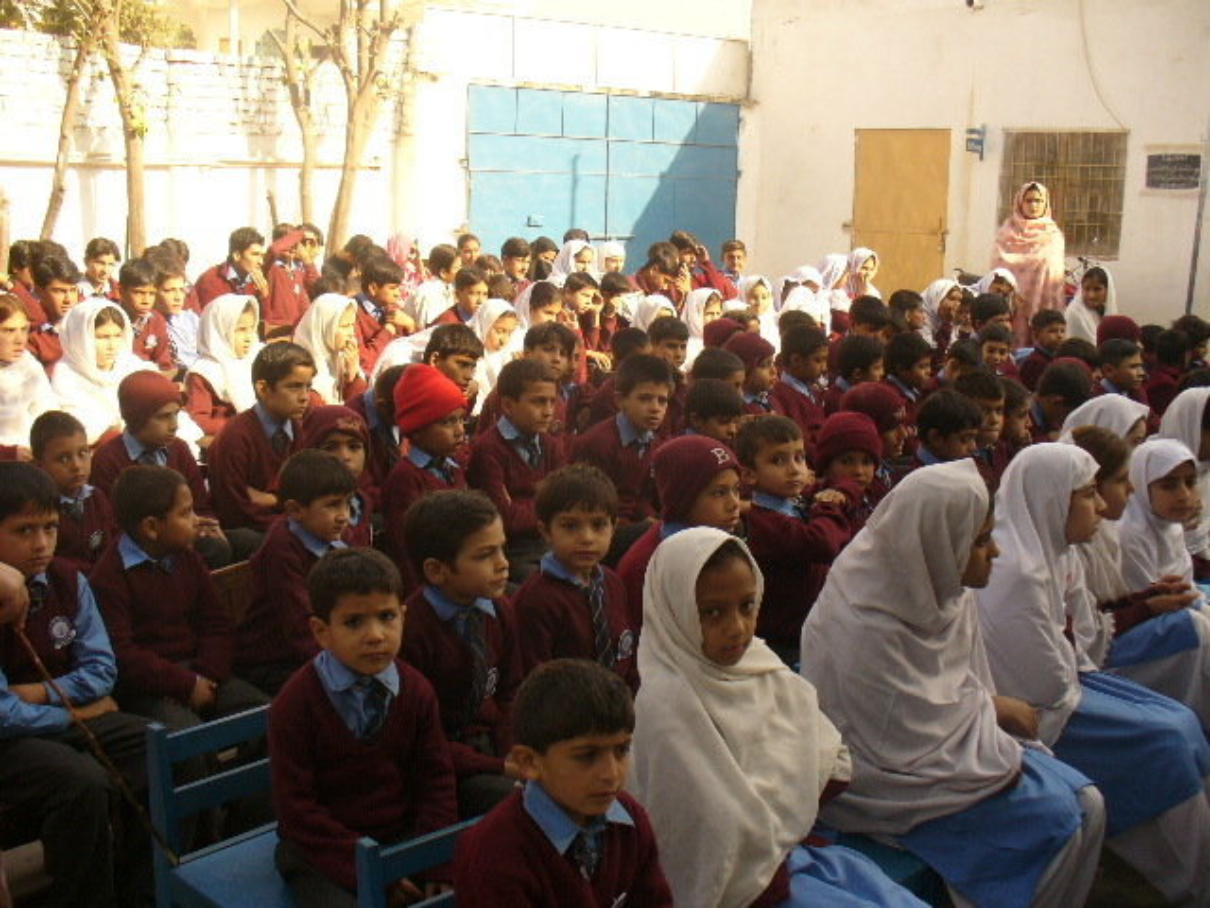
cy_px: 454
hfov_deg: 50.1
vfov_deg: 38.7
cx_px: 605
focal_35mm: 37
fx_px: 1293
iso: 80
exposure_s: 1/250
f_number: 2.8
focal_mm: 6.1
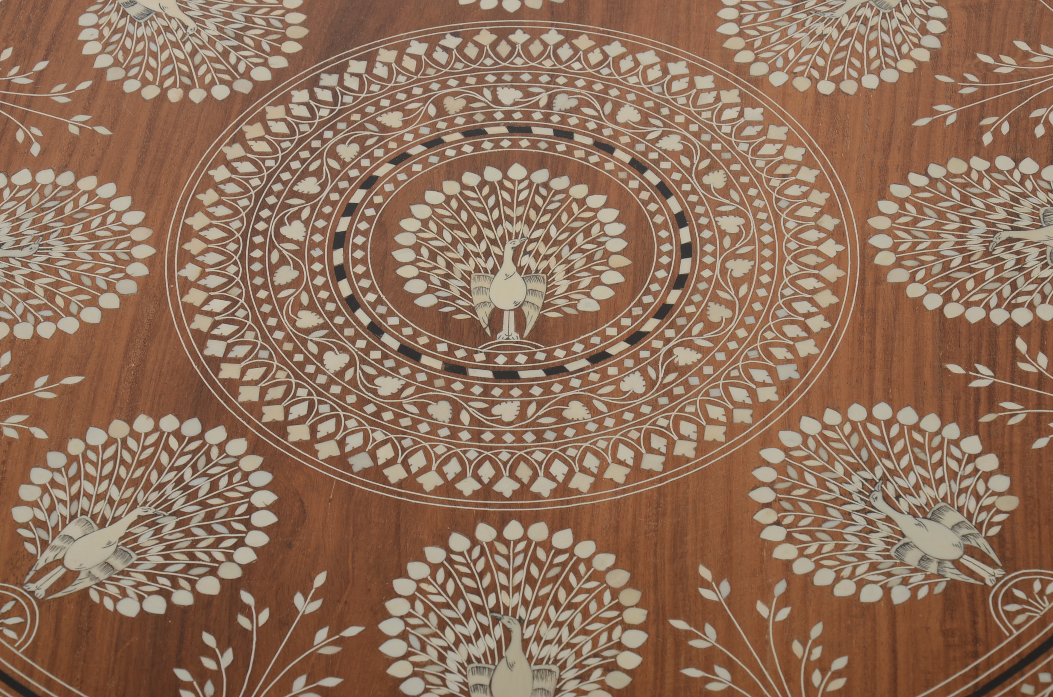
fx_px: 3284
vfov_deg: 12.1
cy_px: 348
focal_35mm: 112
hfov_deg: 18.2
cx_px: 526
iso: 125
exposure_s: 1/160
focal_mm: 75
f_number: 13
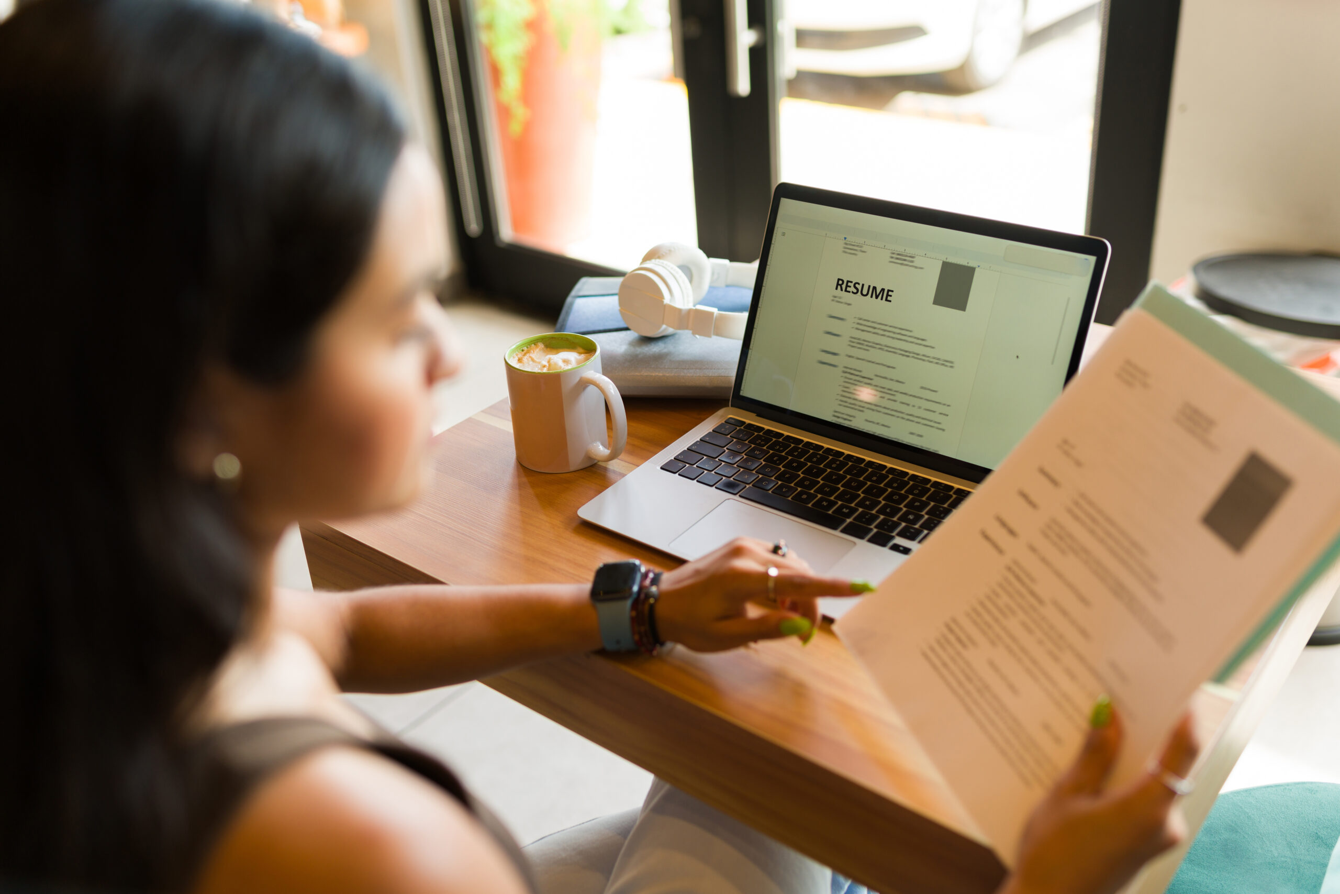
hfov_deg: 54.4
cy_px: 447
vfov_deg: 37.9
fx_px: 1303
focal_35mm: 35
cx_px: 670
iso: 100
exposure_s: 1/160
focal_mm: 35
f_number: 2
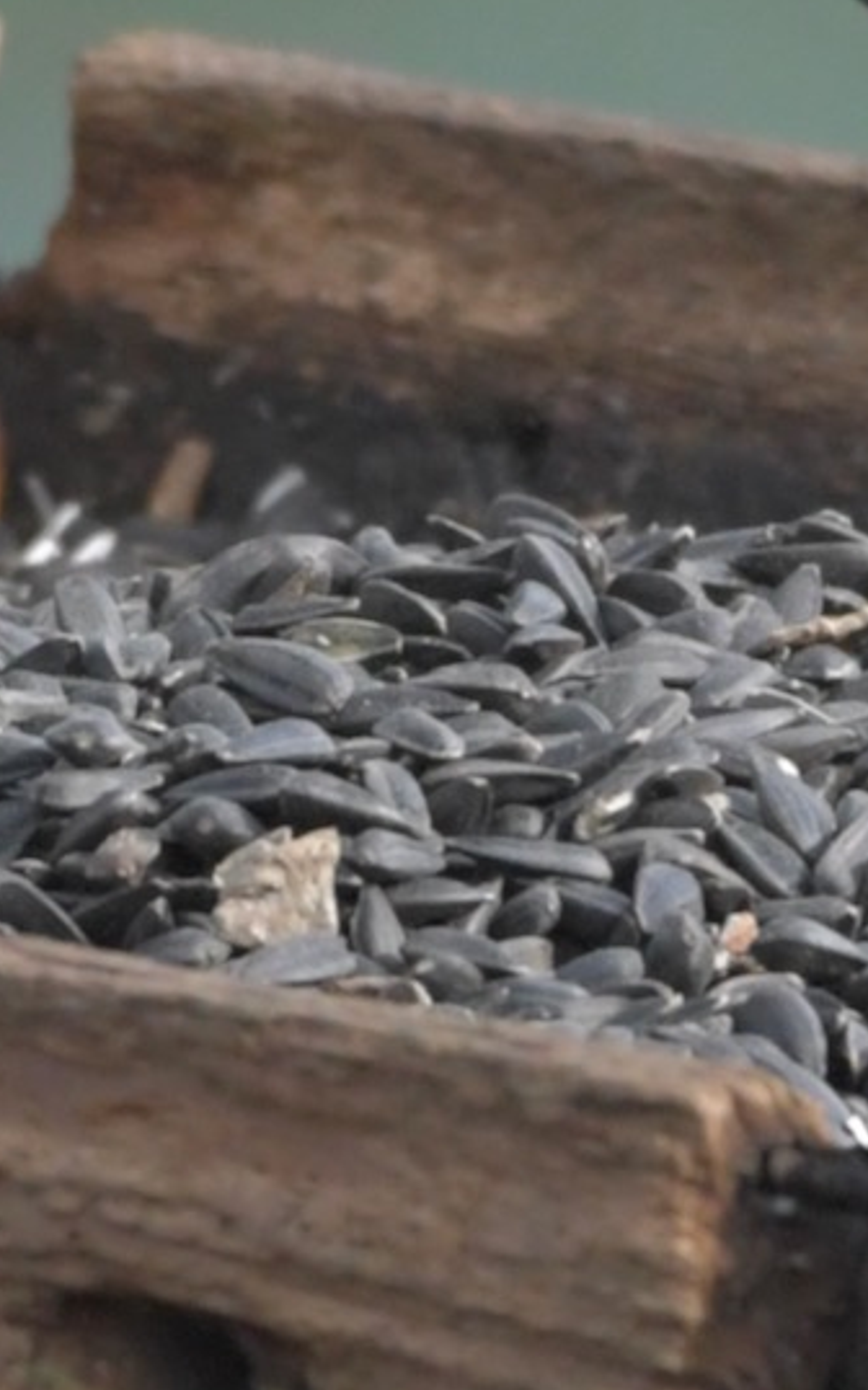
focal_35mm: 1820
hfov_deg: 0.7
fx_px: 68923
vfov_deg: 1.2
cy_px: 558
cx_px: 1263
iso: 2000
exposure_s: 1/500
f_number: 7.1
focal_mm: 500
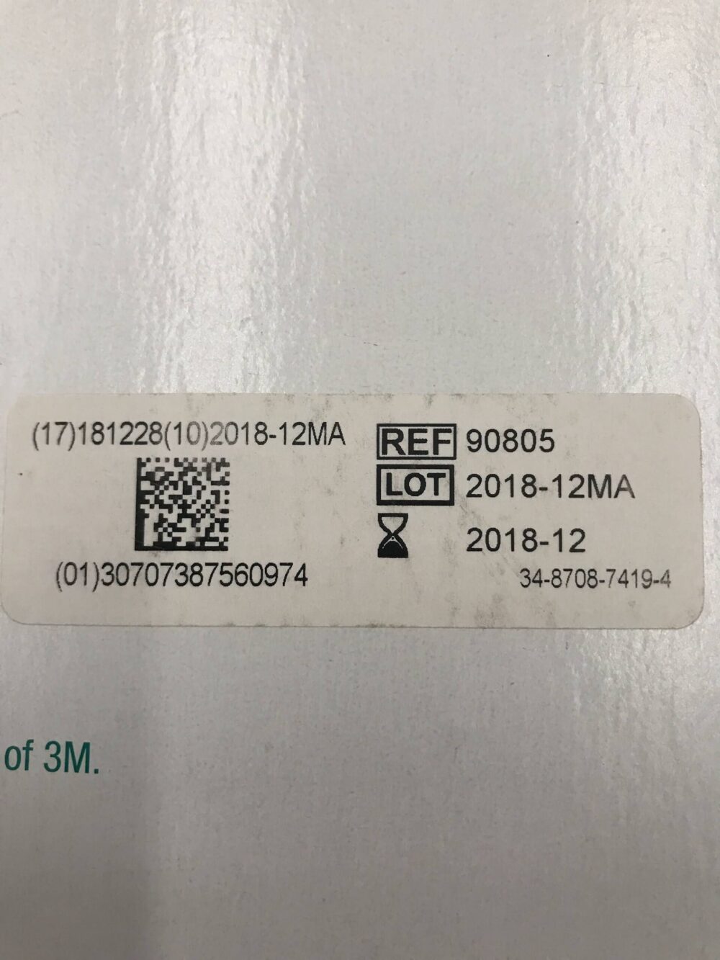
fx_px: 776
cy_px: 480
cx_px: 360
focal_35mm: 28
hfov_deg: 49.8
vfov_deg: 63.4
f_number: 1.8
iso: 25
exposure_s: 1/40
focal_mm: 3.99
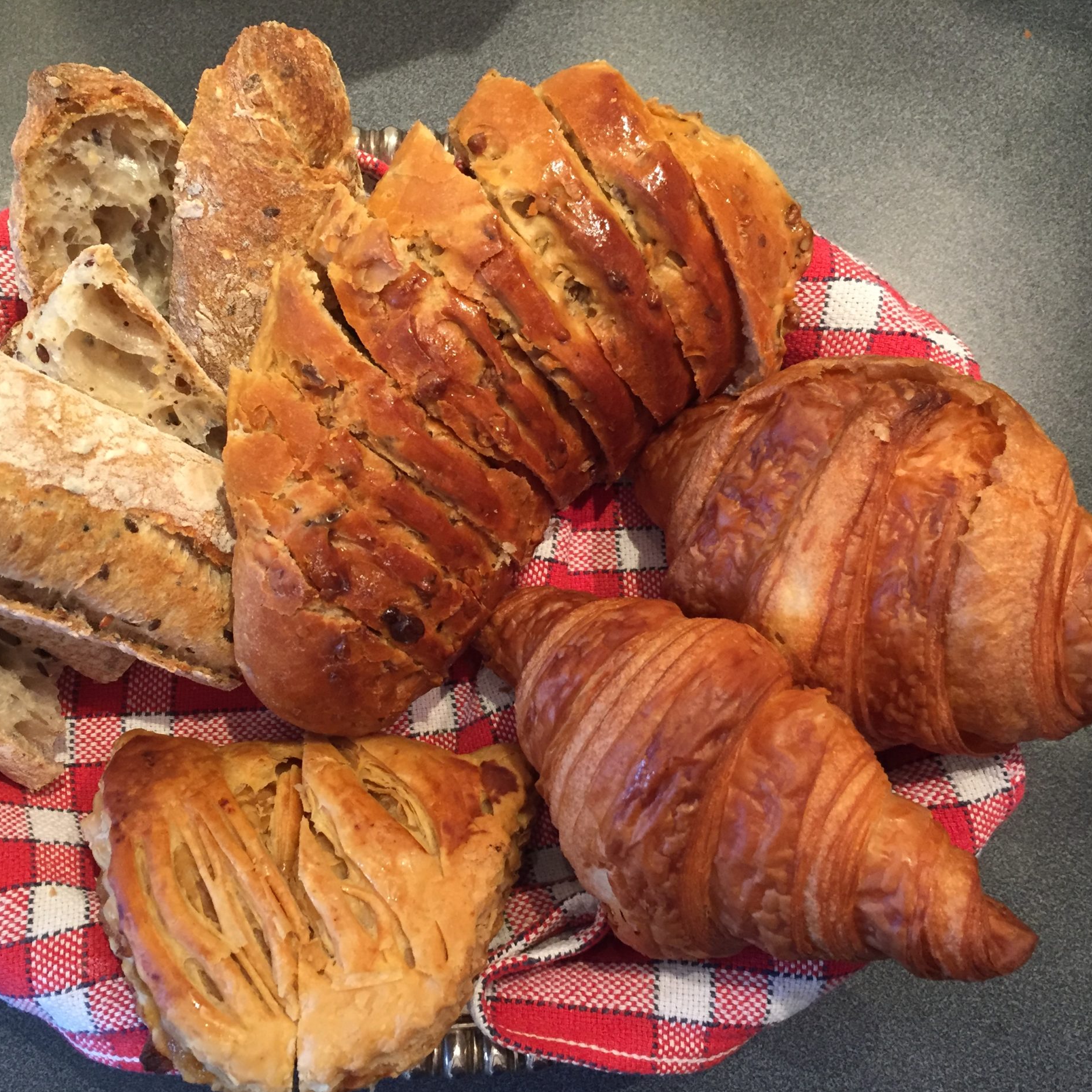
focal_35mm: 35
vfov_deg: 47.2
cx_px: 492
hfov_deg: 47.2
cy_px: 556
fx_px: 1249
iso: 200
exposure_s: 1/33
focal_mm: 4.15
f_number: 2.2
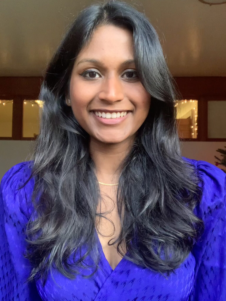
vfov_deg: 56.8
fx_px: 279
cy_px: 150
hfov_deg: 44.2
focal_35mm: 32
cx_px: 113
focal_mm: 2.87
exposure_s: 1/60
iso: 250
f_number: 2.2
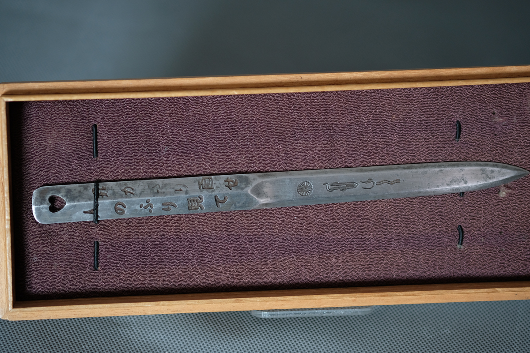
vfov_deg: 15.2
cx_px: 265
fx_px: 1325
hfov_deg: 22.6
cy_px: 176
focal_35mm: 90
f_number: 2.4
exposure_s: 1/15
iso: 500
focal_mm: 60
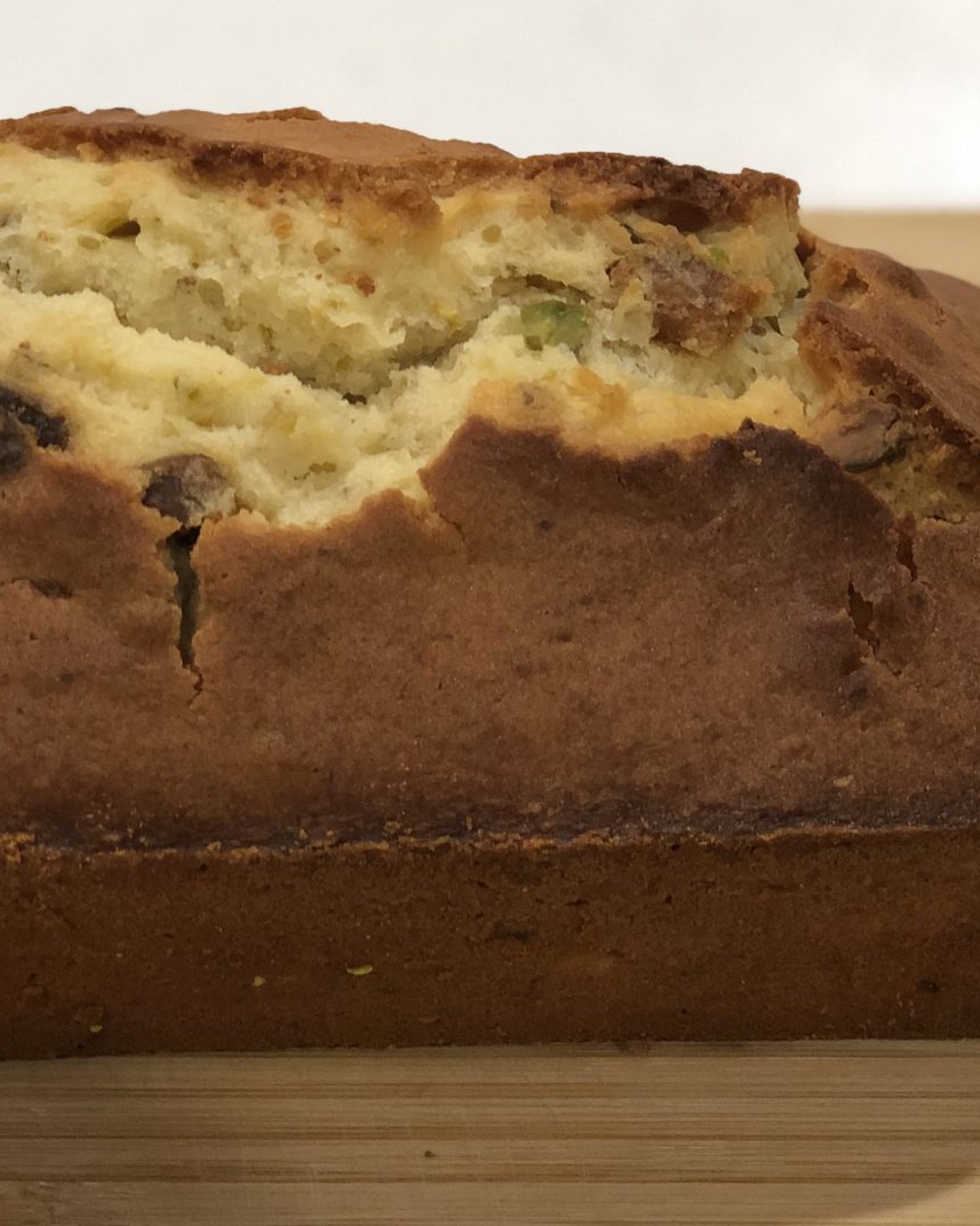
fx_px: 3518
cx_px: 264
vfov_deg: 19.7
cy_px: 756
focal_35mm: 97
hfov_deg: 15.8
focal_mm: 6
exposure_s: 1/33
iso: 125
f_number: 2.4
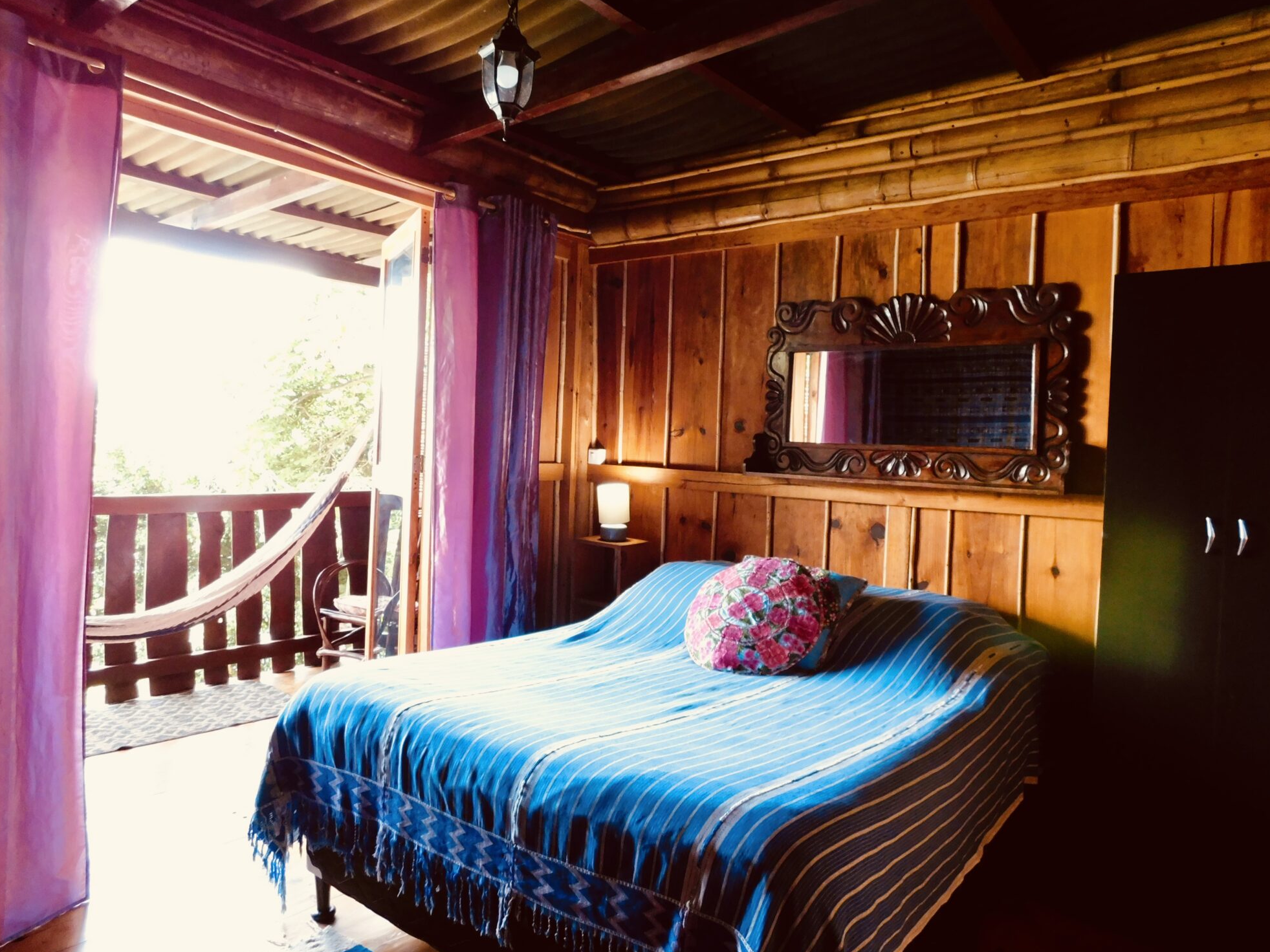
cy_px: 480
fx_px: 880
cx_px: 636
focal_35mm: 24
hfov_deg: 71.6
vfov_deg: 56.8
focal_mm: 4
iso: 250
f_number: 3
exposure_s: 1/30
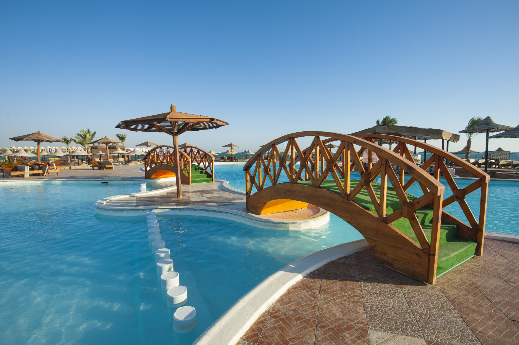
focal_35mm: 16
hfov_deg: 96.8
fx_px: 231
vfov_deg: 73.7
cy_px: 172
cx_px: 260
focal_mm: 16
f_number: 11
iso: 200
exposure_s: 1/250
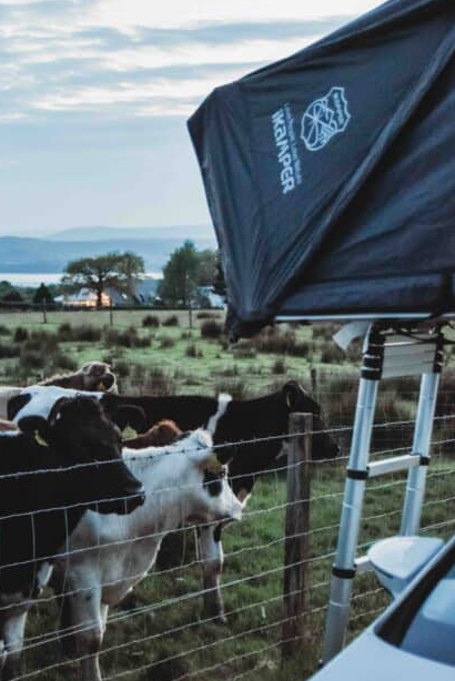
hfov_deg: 20.8
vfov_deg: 30.8
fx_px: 1231
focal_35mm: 65
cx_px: 124
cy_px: 243
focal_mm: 26
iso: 2000
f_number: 3.2
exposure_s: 1/100
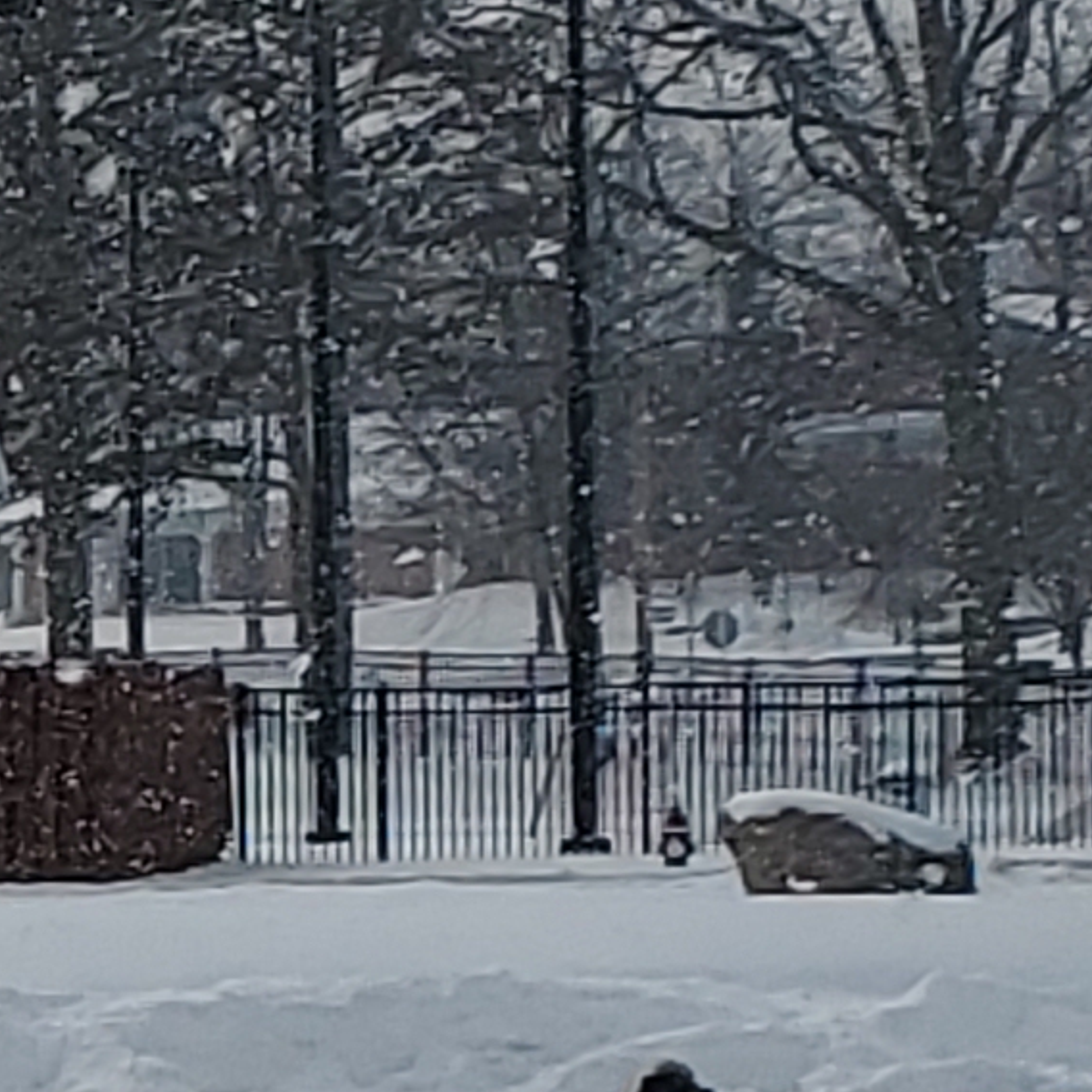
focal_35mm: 163
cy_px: 1550
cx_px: -1352
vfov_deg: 10.4
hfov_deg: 9.7
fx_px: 5818
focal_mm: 4.3
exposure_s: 1/5346
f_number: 2.4
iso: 50
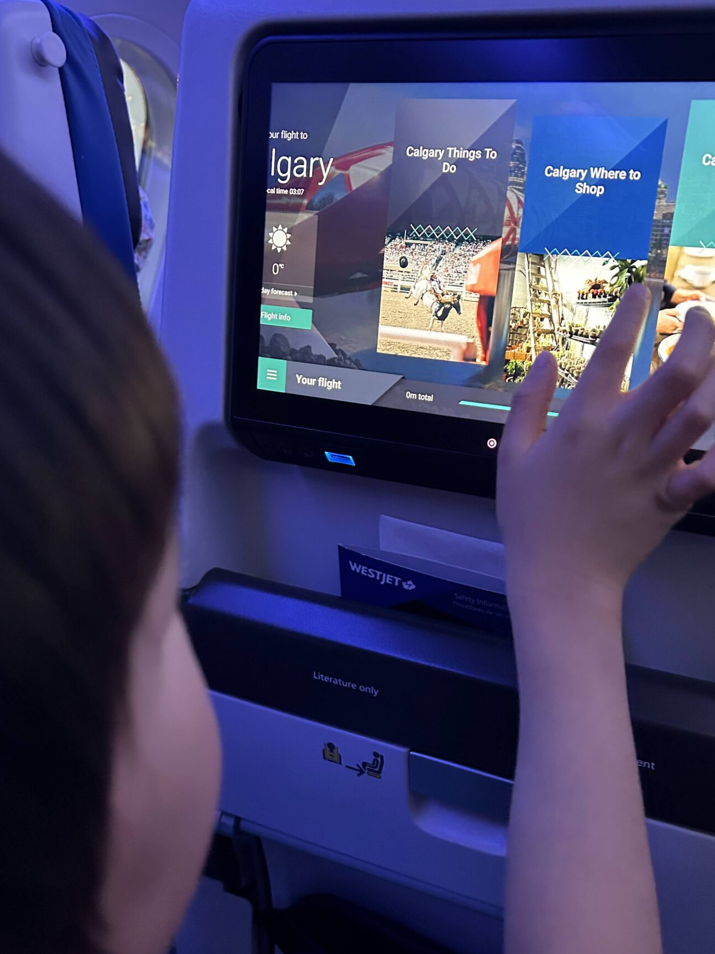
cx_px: 412
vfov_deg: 58.3
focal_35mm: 31
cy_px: 496
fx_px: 854
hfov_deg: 45.3
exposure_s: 1/37
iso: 640
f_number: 1.5
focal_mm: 5.7
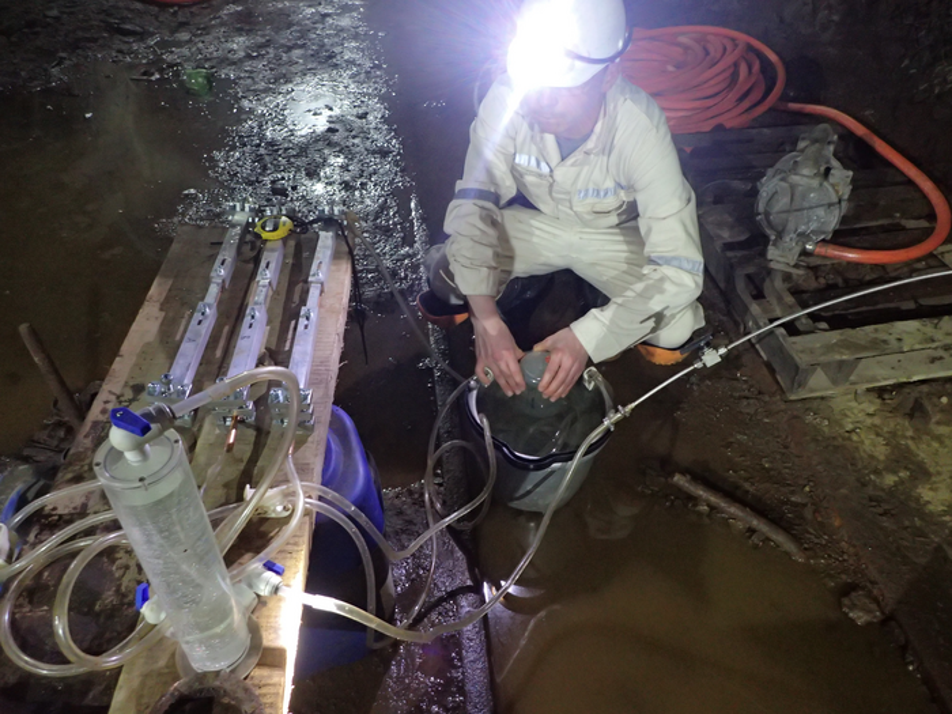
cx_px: 476
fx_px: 688
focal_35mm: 25
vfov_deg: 54.9
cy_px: 357
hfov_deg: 69.4
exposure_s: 1/15
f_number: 2.8
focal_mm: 4.5
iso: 800
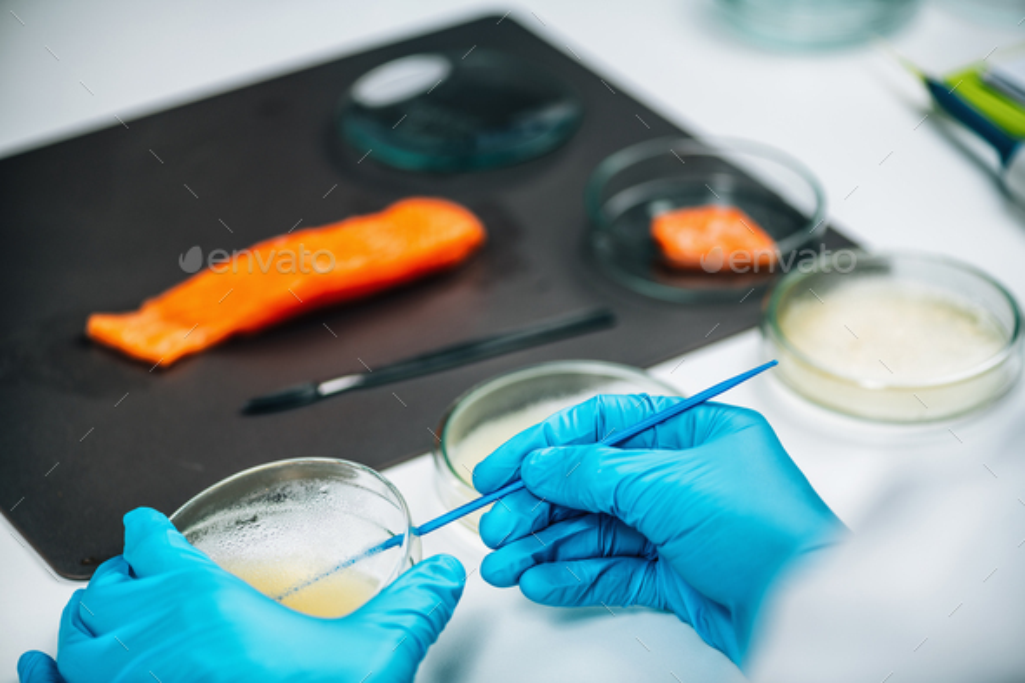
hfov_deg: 19.5
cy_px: 342
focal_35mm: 105
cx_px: 512
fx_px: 2989
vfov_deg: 13.0
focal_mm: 105
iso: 64
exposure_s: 1/200
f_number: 3
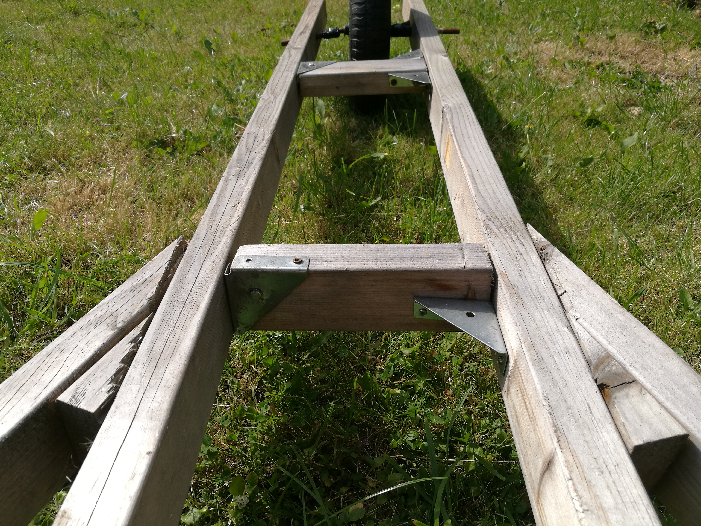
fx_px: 547
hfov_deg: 65.3
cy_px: 263
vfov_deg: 51.4
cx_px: 350
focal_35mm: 27
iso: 50
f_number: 2.2
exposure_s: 1/813
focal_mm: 4.5
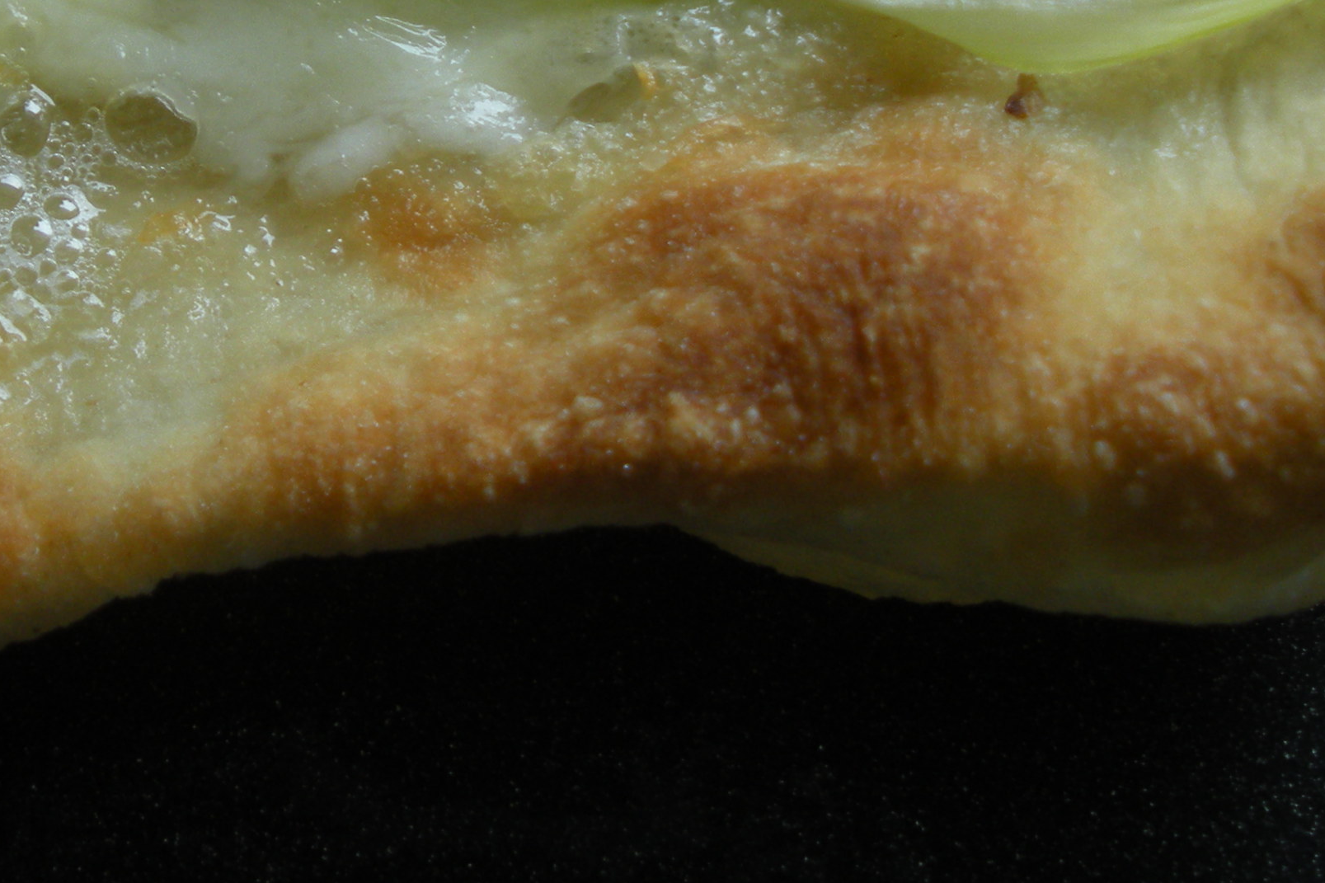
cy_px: -185
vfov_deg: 15.5
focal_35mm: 85
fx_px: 3128
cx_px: 524
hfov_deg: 23.9
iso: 82
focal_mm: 6.3
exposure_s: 1/65.8
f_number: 3.5
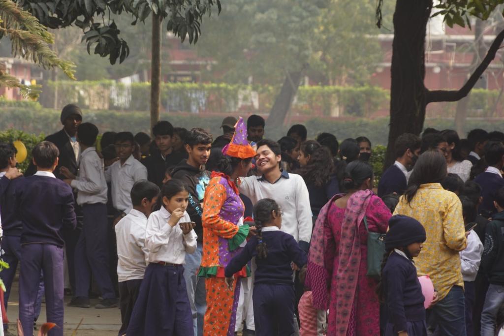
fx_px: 2835
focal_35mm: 202
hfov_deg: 10.2
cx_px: 252
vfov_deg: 6.8
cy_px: 168
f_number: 5.6
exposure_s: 1/250
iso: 250
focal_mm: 135
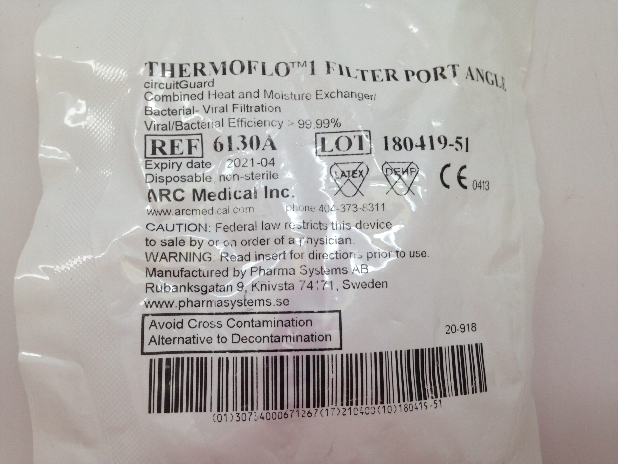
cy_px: 232
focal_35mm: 33
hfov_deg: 55.4
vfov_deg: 42.9
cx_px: 309
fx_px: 589
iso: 80
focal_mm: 4.12
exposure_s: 1/120
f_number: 2.4
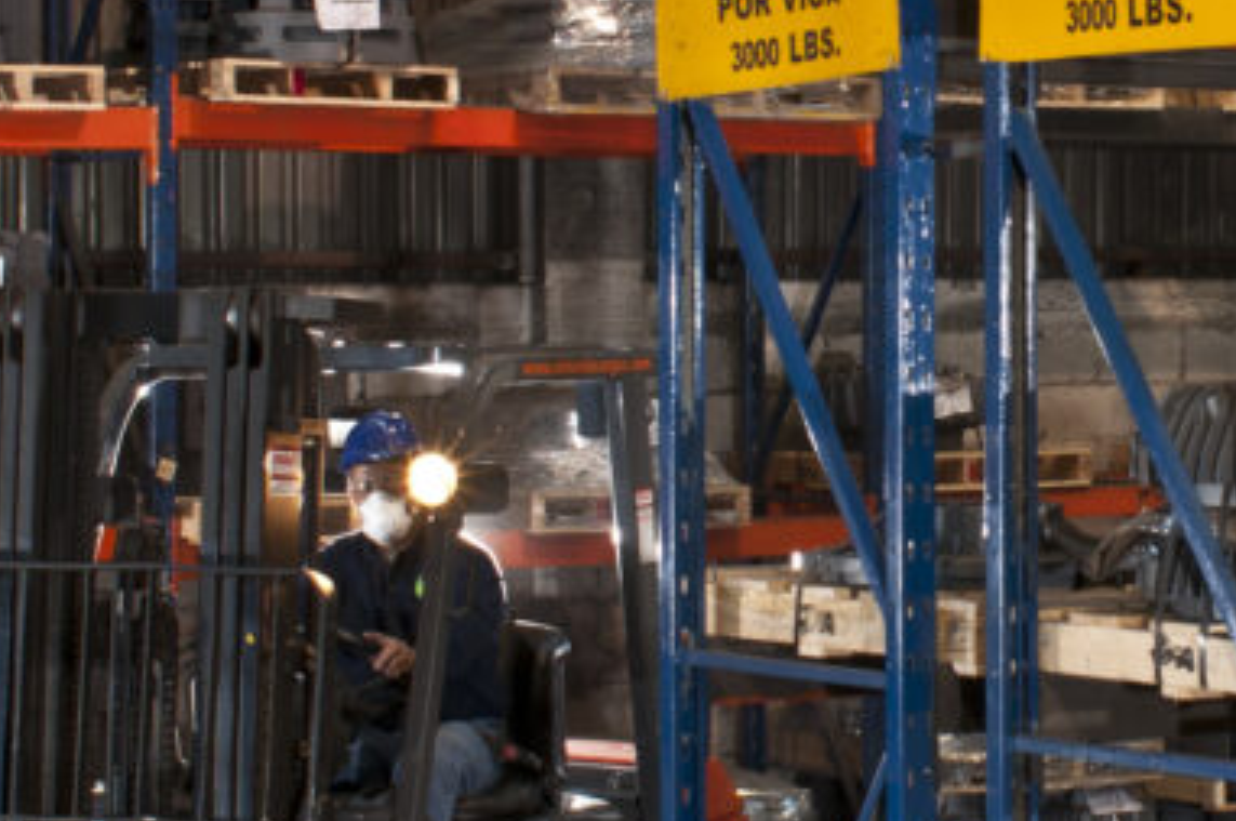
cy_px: 263
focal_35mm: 121
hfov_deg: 16.8
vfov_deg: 11.3
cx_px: 1064
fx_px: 4149
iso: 200
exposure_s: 1/5
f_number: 7.1
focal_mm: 20
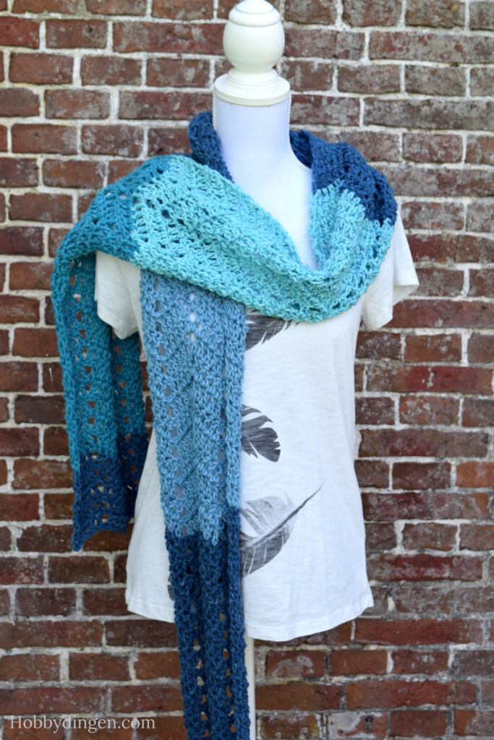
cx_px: 247
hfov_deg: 22.6
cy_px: 370
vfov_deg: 33.4
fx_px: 1234
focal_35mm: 60
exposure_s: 1/250
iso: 400
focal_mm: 40
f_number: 8
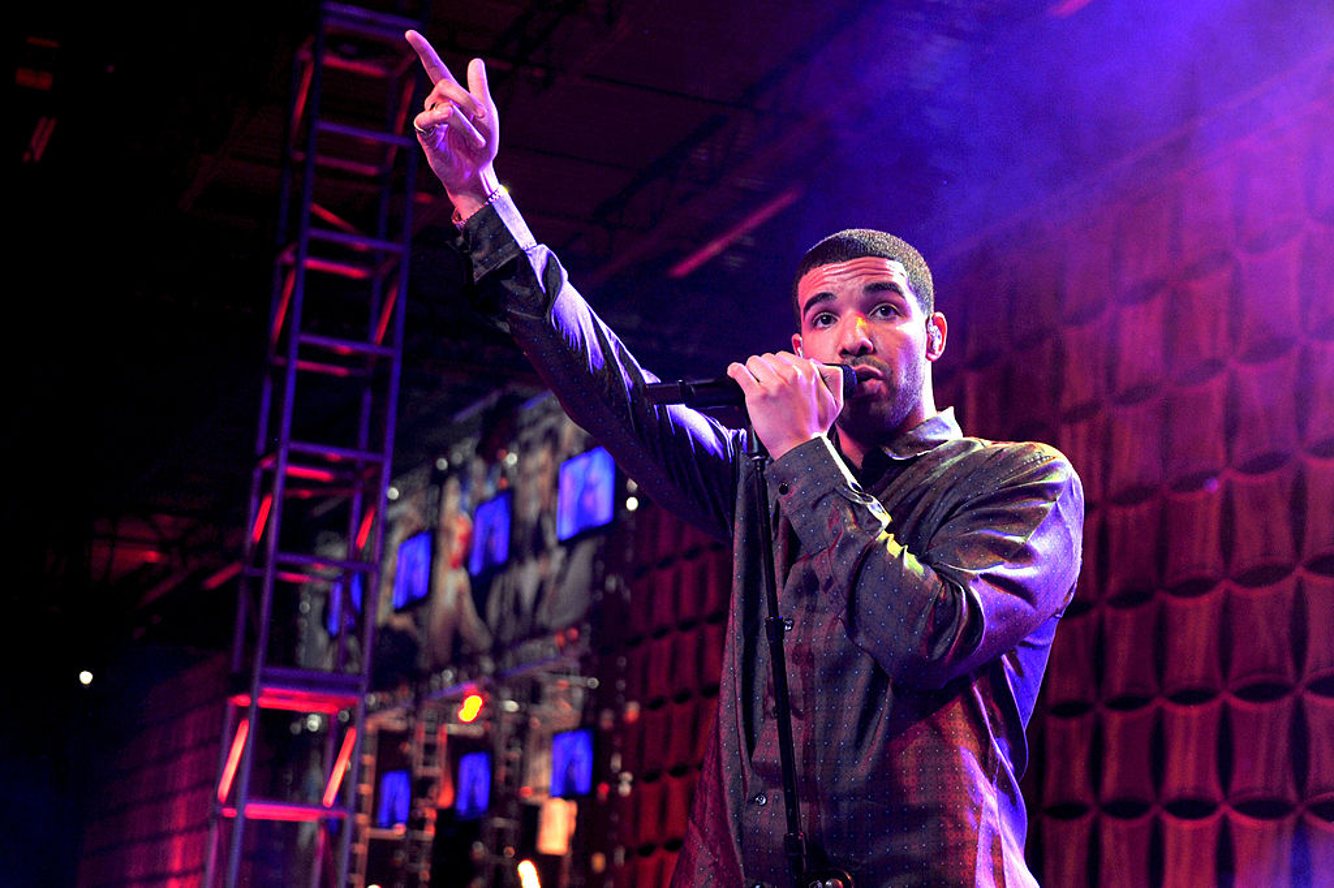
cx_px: 667
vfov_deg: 19.4
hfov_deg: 28.9
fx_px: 2593
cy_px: 444
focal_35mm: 70
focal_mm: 70
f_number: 5
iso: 2000
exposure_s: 1/160
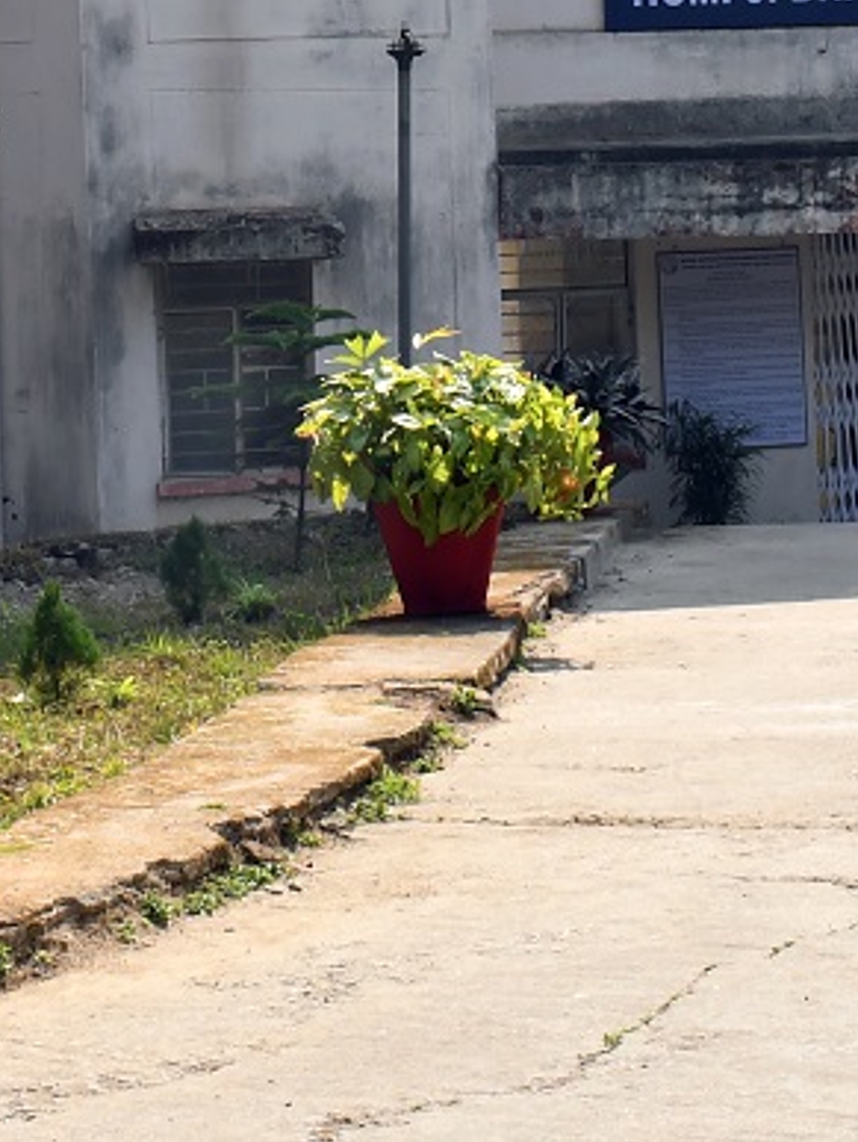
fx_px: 4652
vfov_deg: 13.5
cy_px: -304
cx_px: 450
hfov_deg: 10.5
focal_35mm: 141
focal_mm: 23
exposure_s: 1/125
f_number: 10
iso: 125
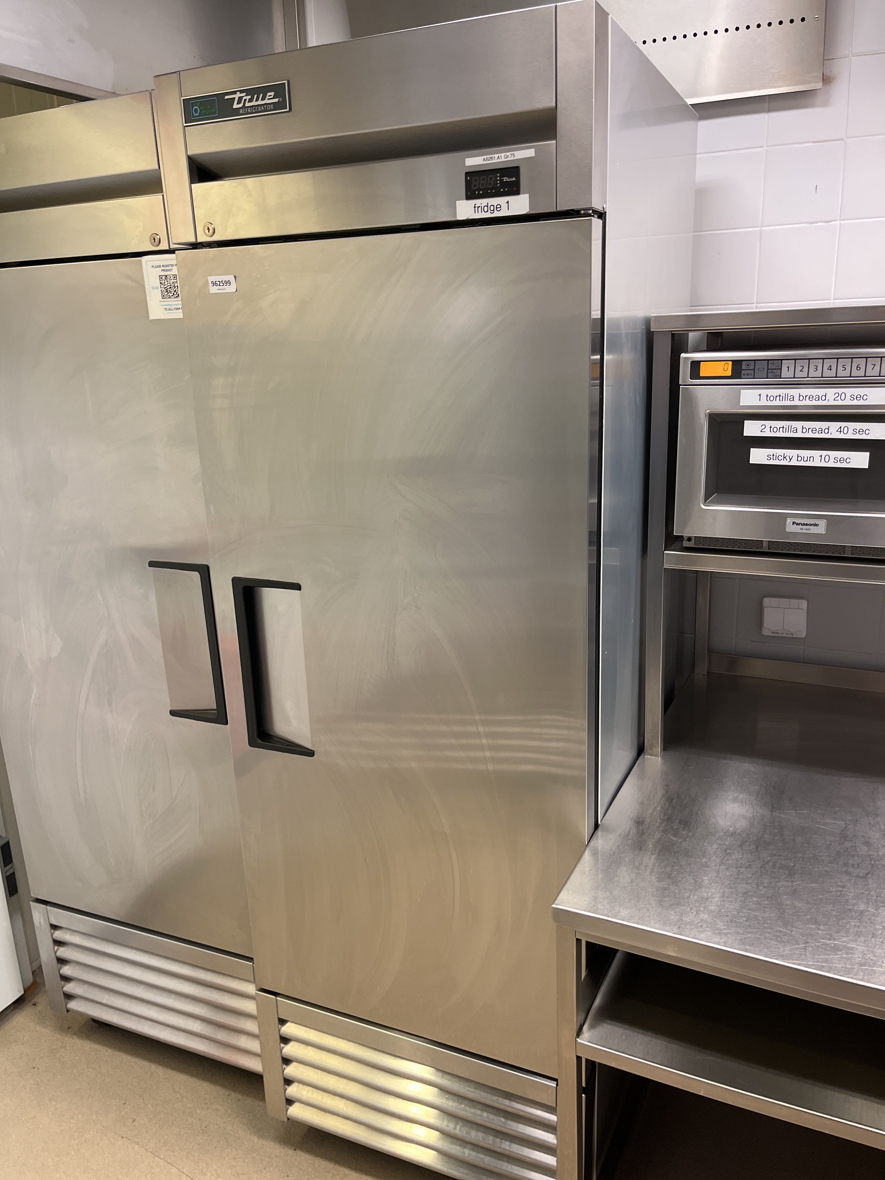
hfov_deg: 53.1
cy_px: 590
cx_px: 442
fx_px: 886
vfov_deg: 67.3
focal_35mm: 26
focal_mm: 5.1
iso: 125
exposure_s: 1/50
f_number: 1.6
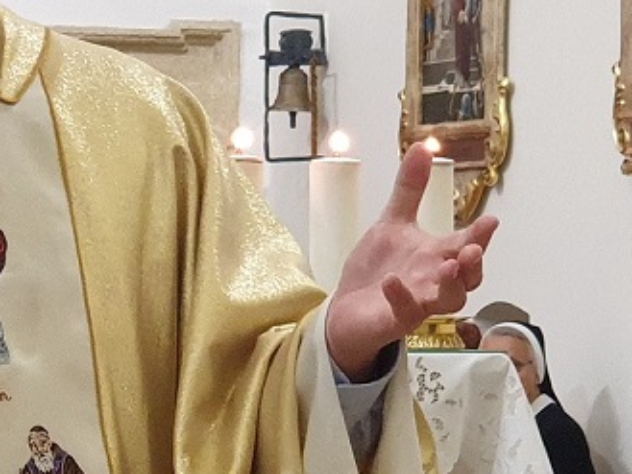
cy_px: 372
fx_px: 3488
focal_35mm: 191
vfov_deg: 7.8
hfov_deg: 10.3
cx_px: 61
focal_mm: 6
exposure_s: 1/33
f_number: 2.4
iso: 200
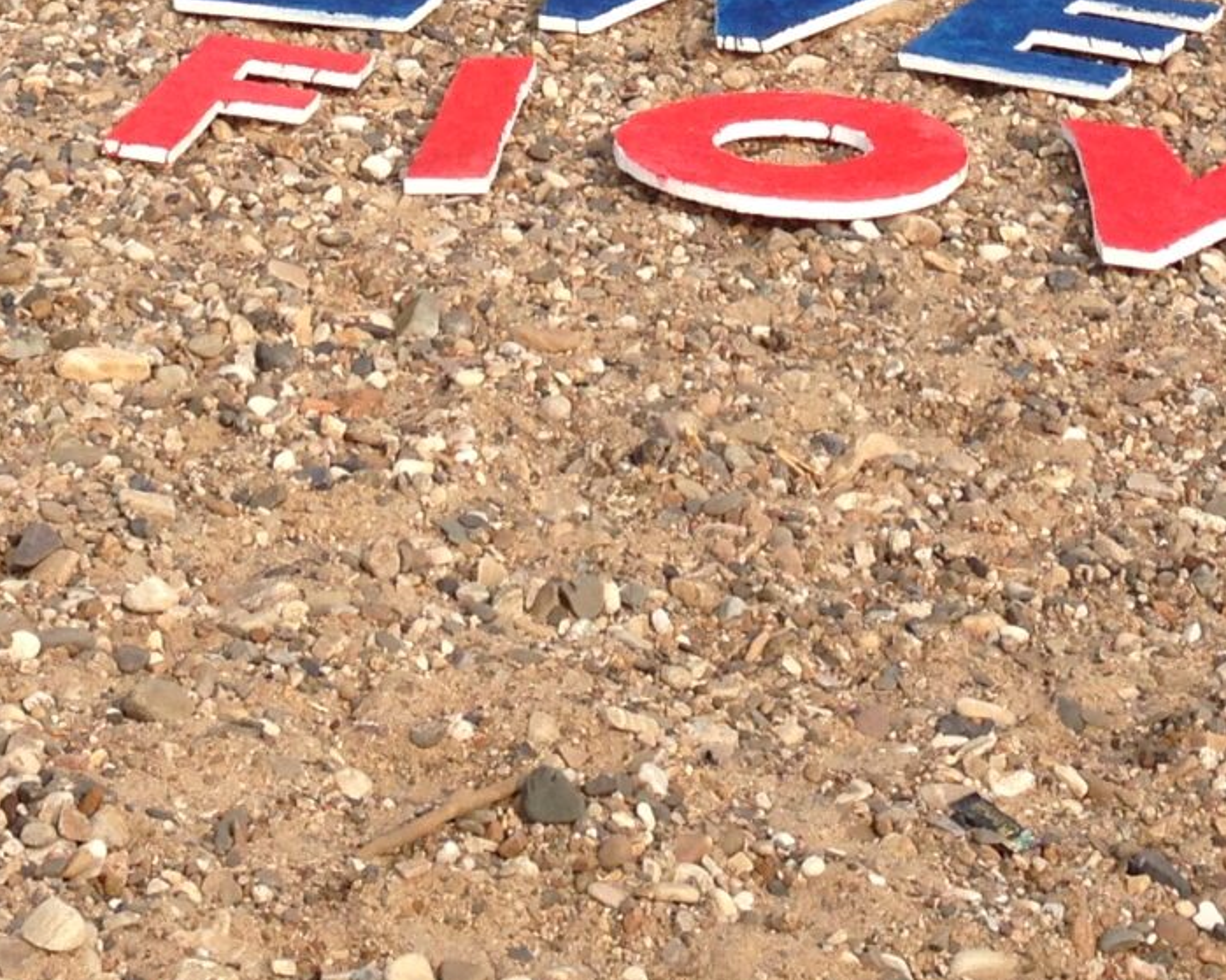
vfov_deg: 12.5
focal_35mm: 118
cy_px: -424
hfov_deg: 16.3
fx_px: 4281
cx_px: 668
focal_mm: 4.12
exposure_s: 1/1506
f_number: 2.4
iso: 50
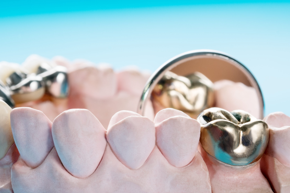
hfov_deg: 18.7
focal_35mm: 109
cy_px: 105
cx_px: 118
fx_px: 878
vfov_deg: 12.6
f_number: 13
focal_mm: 60
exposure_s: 2
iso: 200
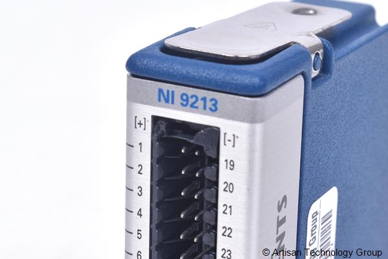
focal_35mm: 82
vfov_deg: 16.6
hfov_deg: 24.6
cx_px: 194
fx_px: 889
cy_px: 130
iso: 200
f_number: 13
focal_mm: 55
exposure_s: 1/200
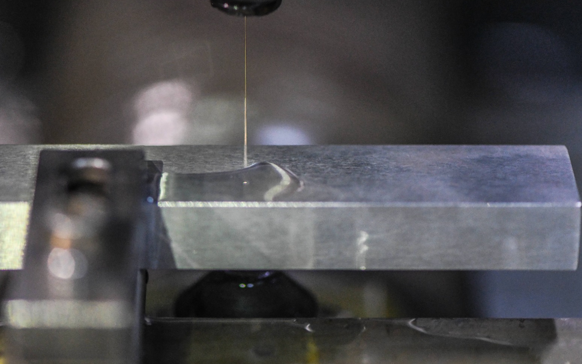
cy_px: 155
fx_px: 2189
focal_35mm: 138
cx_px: 256
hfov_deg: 15.1
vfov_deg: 9.5
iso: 4000
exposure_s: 1/250
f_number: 3.2
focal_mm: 105
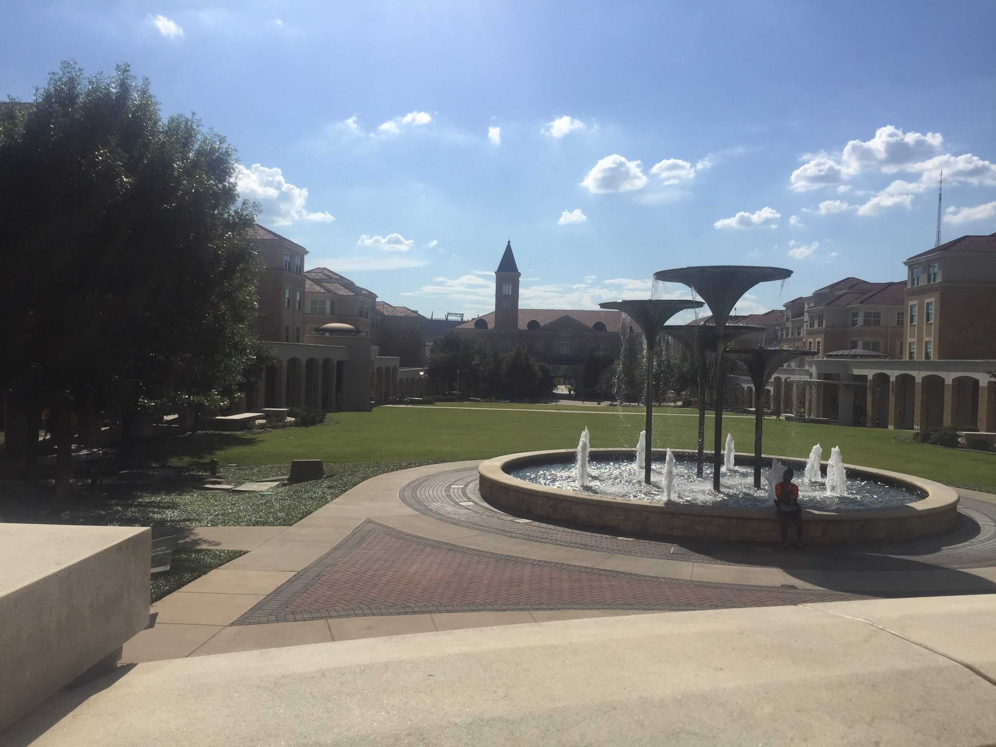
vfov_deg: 48.2
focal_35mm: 29
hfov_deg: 61.7
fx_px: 834
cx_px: 498
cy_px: 374
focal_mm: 4.15
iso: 32
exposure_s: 1/5650
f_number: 2.2
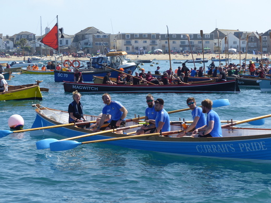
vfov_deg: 13.2
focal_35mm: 112
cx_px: 136
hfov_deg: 17.6
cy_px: 102
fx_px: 877
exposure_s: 1/800
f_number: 4
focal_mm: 20.1
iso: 100
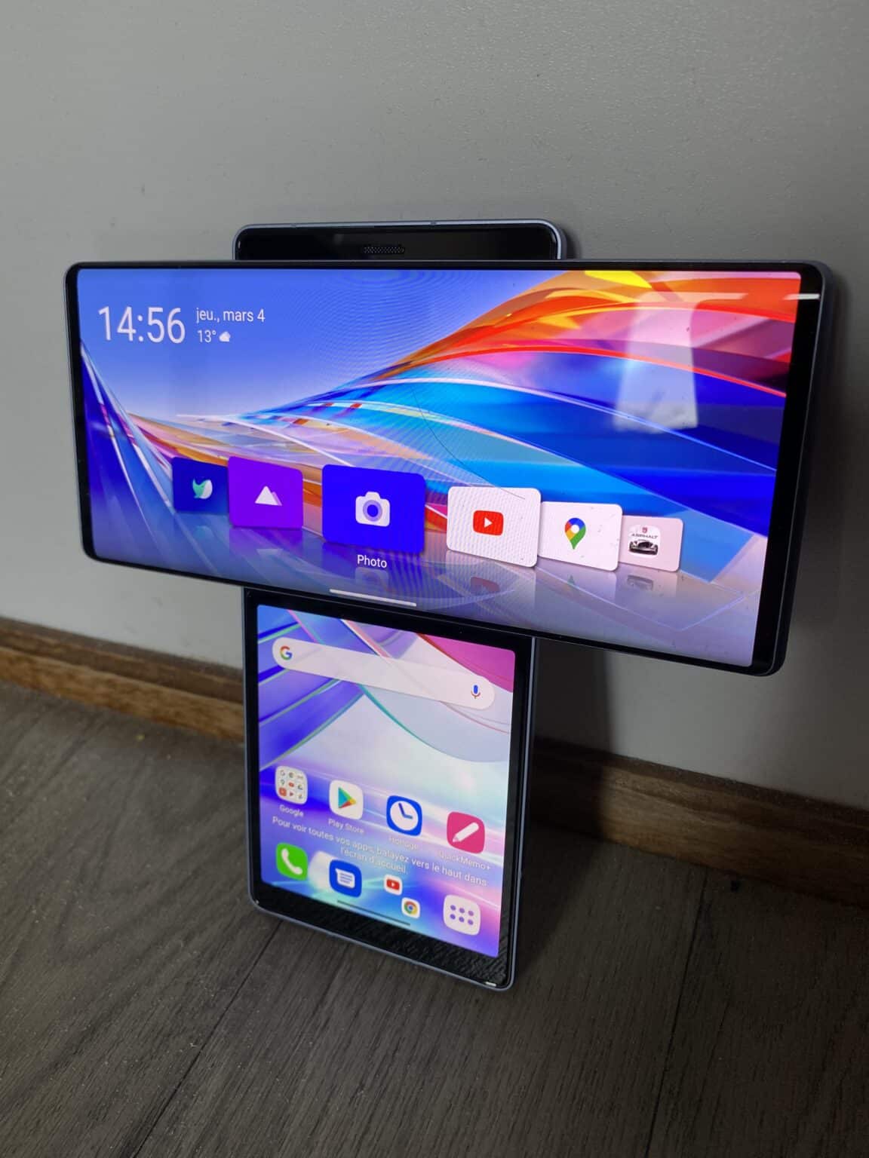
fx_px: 870
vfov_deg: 67.3
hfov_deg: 53.1
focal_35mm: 26
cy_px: 579
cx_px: 434
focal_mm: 4.25
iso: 80
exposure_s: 1/120
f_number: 1.8
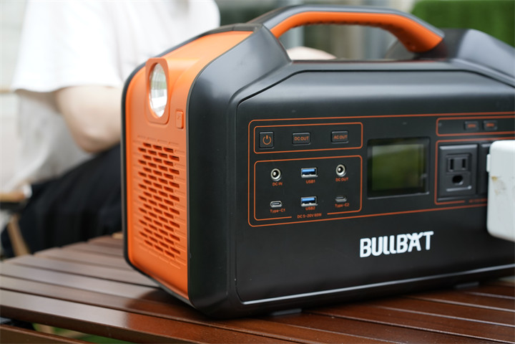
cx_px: 258
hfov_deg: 36.2
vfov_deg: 24.6
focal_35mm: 55
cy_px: 172
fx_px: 787
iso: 1000
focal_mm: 55
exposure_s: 1/100
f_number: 6.3
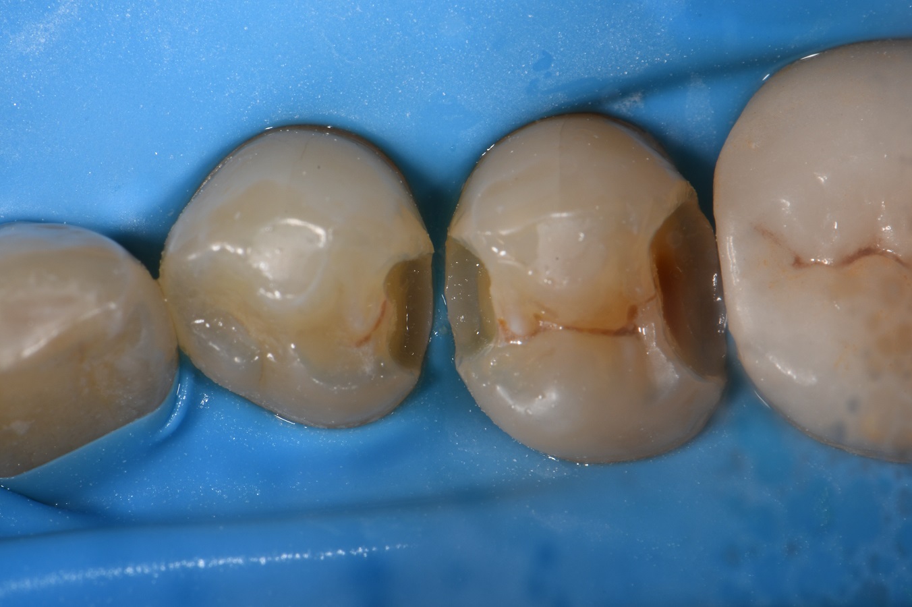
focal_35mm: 157
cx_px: 456
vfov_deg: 8.7
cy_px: 304
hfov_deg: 13.1
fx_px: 3975
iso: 200
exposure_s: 1/160
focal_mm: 105
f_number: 36
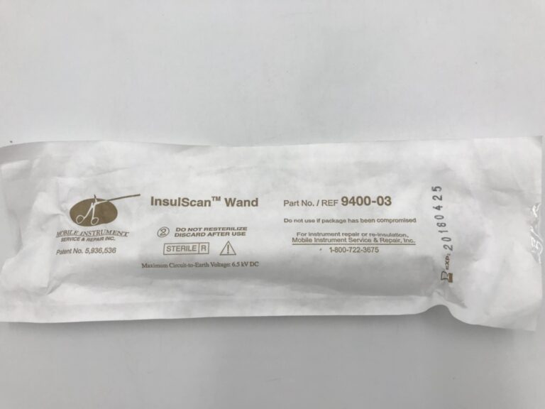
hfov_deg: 63.4
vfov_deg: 49.7
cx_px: 272
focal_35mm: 28
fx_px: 441
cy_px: 204
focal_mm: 3.99
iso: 20
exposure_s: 1/216
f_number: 1.8
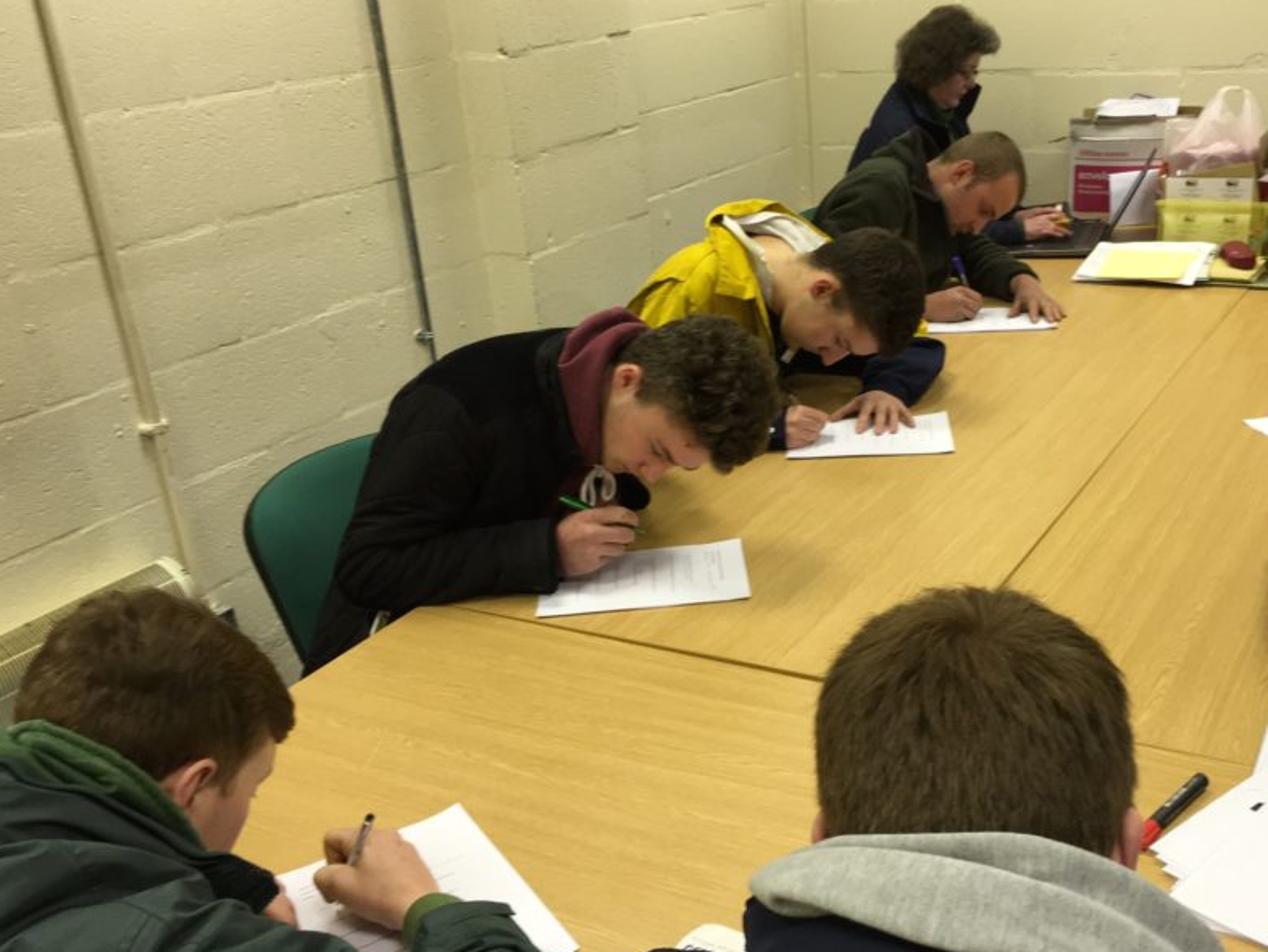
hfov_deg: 48.4
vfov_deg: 37.6
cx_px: 808
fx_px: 1392
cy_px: 561
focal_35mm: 38
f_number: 2.2
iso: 64
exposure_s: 1/33
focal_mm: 4.15
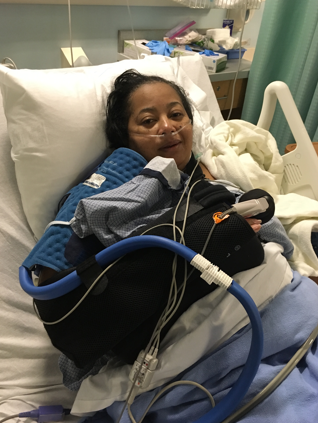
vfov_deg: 60.0
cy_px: 207
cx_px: 159
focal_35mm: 30
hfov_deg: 46.8
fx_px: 368
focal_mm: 4.15
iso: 200
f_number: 2.2
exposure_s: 1/30
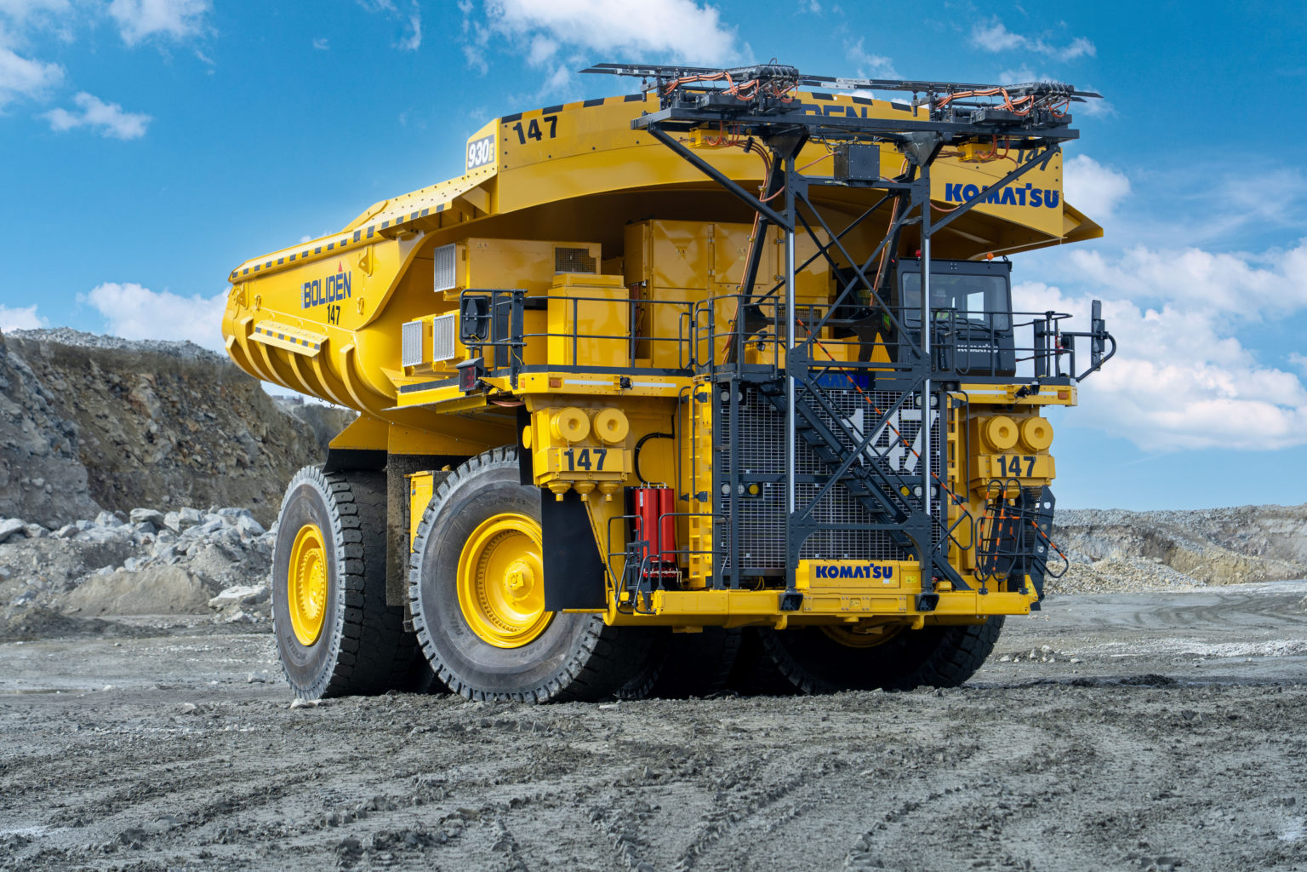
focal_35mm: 105
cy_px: 436
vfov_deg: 13.0
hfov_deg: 19.5
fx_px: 3812
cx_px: 654
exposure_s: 1/640
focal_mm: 105
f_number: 5.6
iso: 200
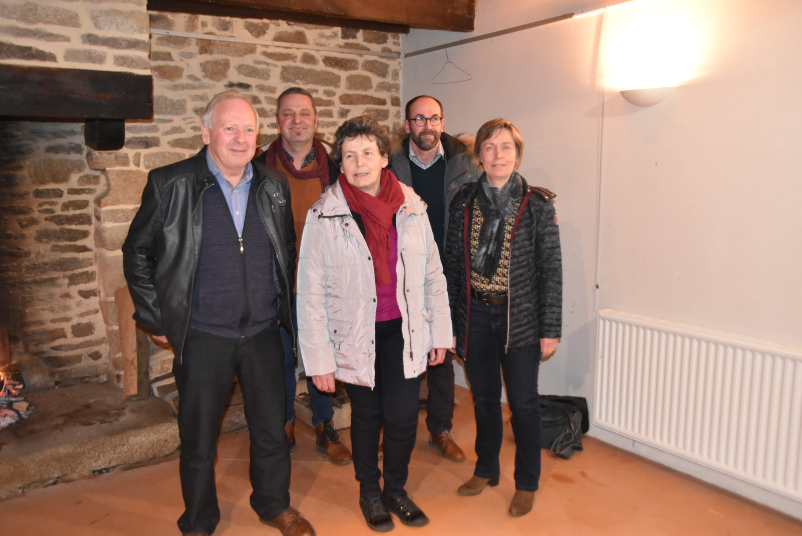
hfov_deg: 67.3
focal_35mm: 27
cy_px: 268
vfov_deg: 48.0
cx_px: 401
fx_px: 602
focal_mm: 18
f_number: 3.5
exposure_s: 1/60
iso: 2800
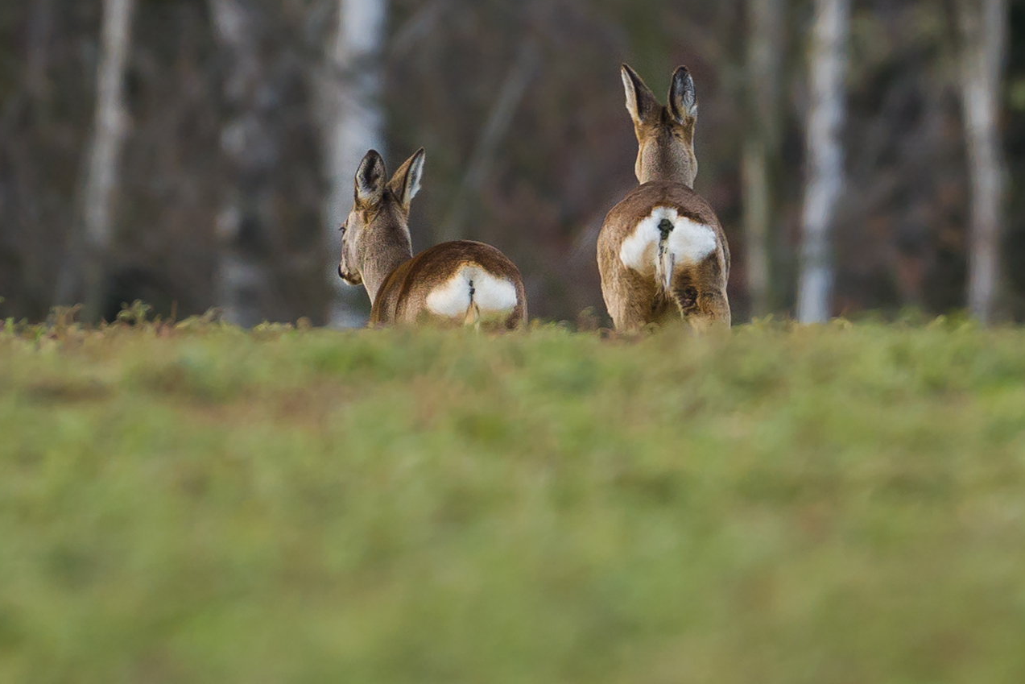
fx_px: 16771
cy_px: 301
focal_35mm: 589
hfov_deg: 3.5
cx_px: 440
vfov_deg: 2.3
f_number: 4
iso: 640
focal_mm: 500
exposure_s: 1/800
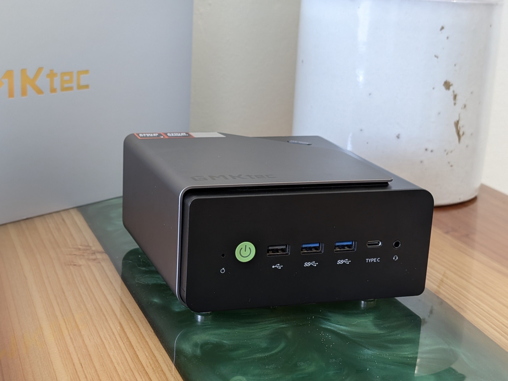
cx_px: 218
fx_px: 851
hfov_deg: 33.2
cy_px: 184
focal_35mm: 58
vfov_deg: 25.2
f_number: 1.68
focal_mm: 6.9
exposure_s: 1/24
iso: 53
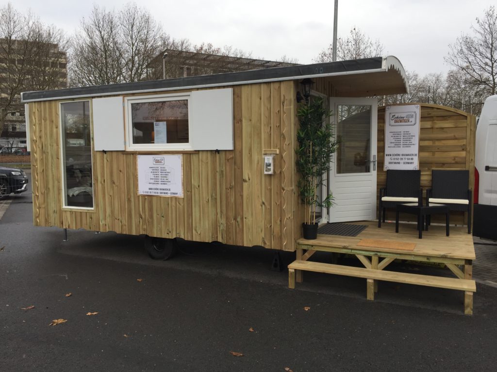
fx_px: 416
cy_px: 186
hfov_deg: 61.7
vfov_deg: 48.2
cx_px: 248
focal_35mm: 29
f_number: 2.2
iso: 32
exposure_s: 1/284
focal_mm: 4.15
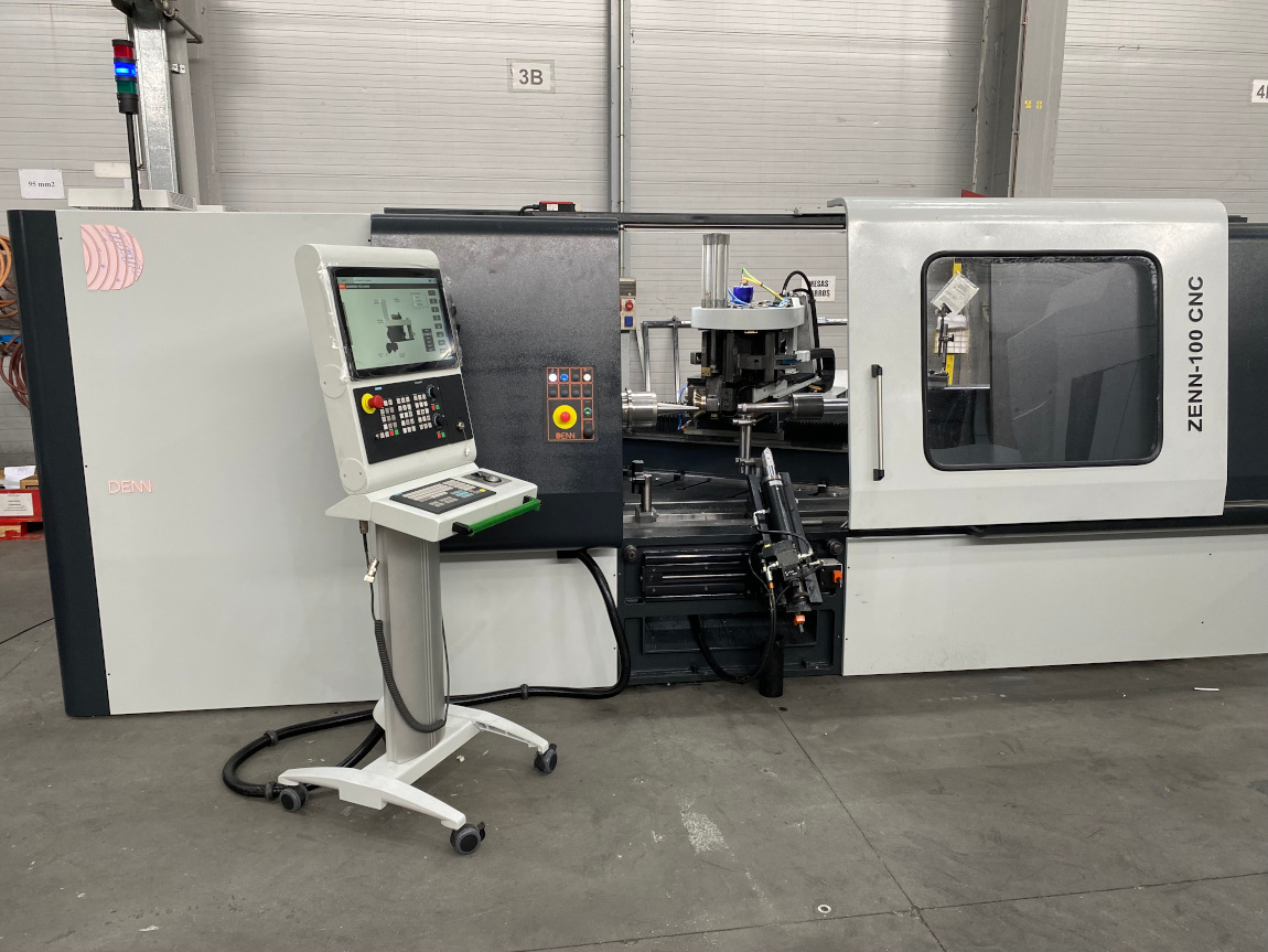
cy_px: 476
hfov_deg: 67.3
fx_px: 953
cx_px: 634
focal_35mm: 26
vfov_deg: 53.1
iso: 100
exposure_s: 1/100
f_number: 1.8
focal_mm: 4.25
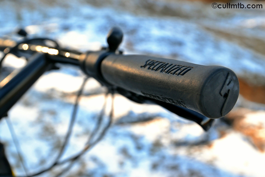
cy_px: 88
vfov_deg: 34.2
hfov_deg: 49.6
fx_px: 287
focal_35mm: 39
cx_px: 132
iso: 180
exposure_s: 1/125
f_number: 5.6
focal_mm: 26
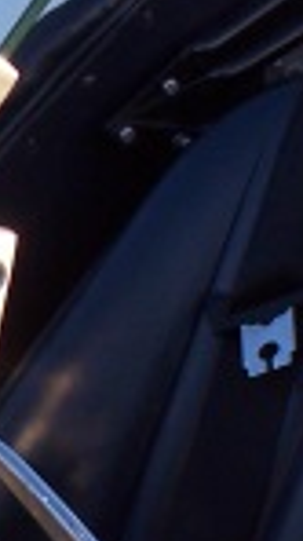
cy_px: 294
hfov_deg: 3.5
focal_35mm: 332
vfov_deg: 6.5
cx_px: -675
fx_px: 4753
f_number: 3.2
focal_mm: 13.7
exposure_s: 1/180
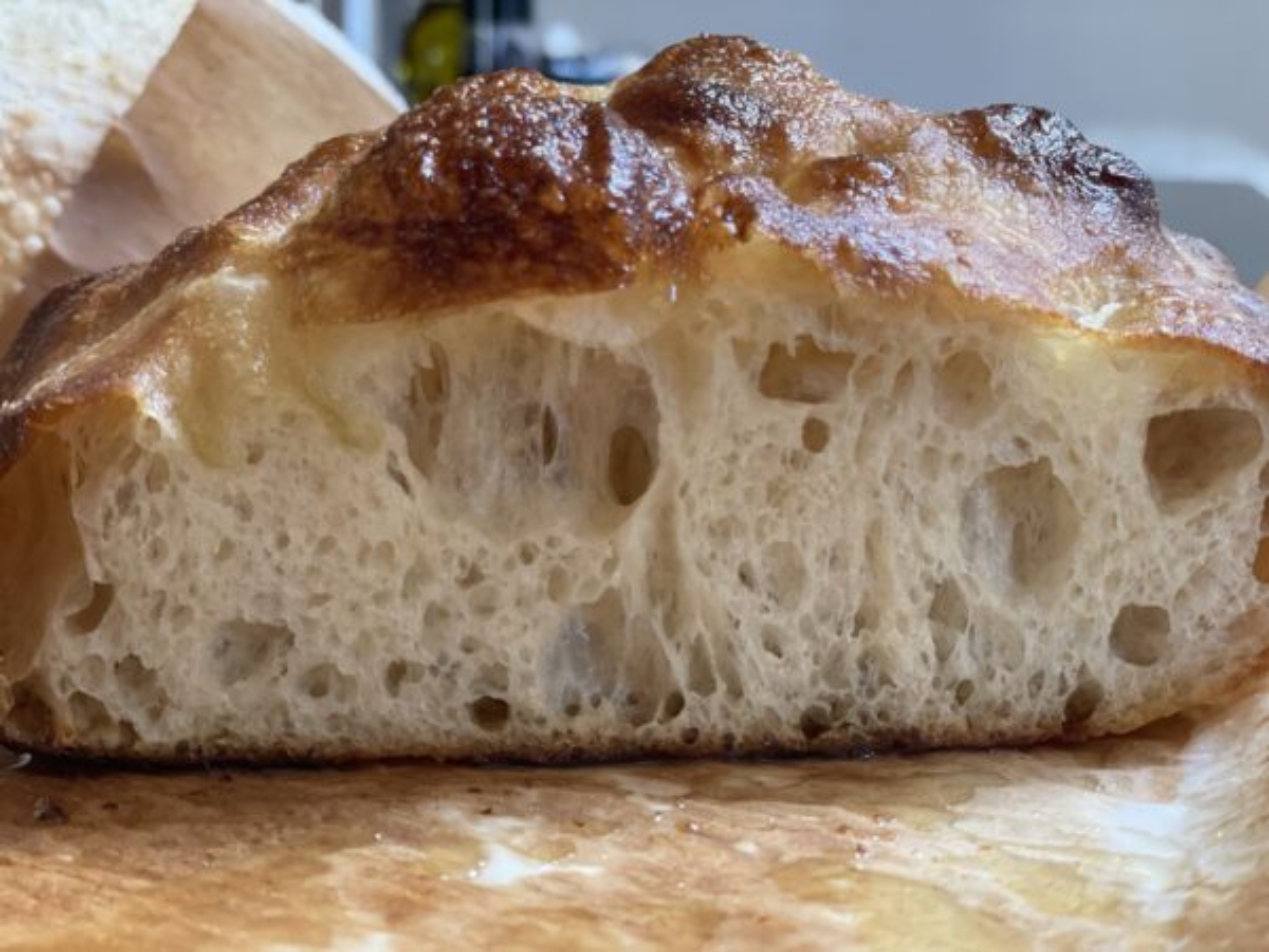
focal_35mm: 52
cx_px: 634
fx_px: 1906
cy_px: 476
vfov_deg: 28.0
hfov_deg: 36.8
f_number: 2
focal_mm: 6
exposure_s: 1/122
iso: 250
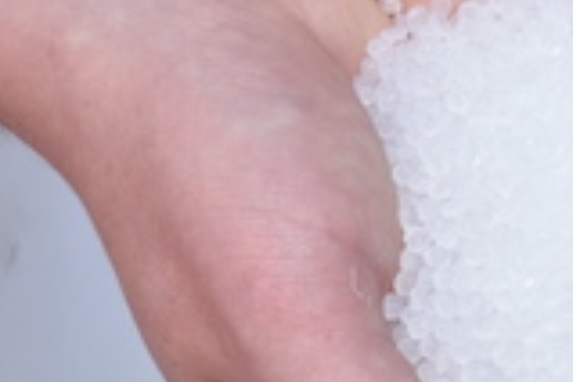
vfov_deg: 4.9
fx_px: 4508
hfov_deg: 7.2
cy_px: 135
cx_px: 663
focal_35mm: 283
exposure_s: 1/40
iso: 400
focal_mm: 75
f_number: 5.6
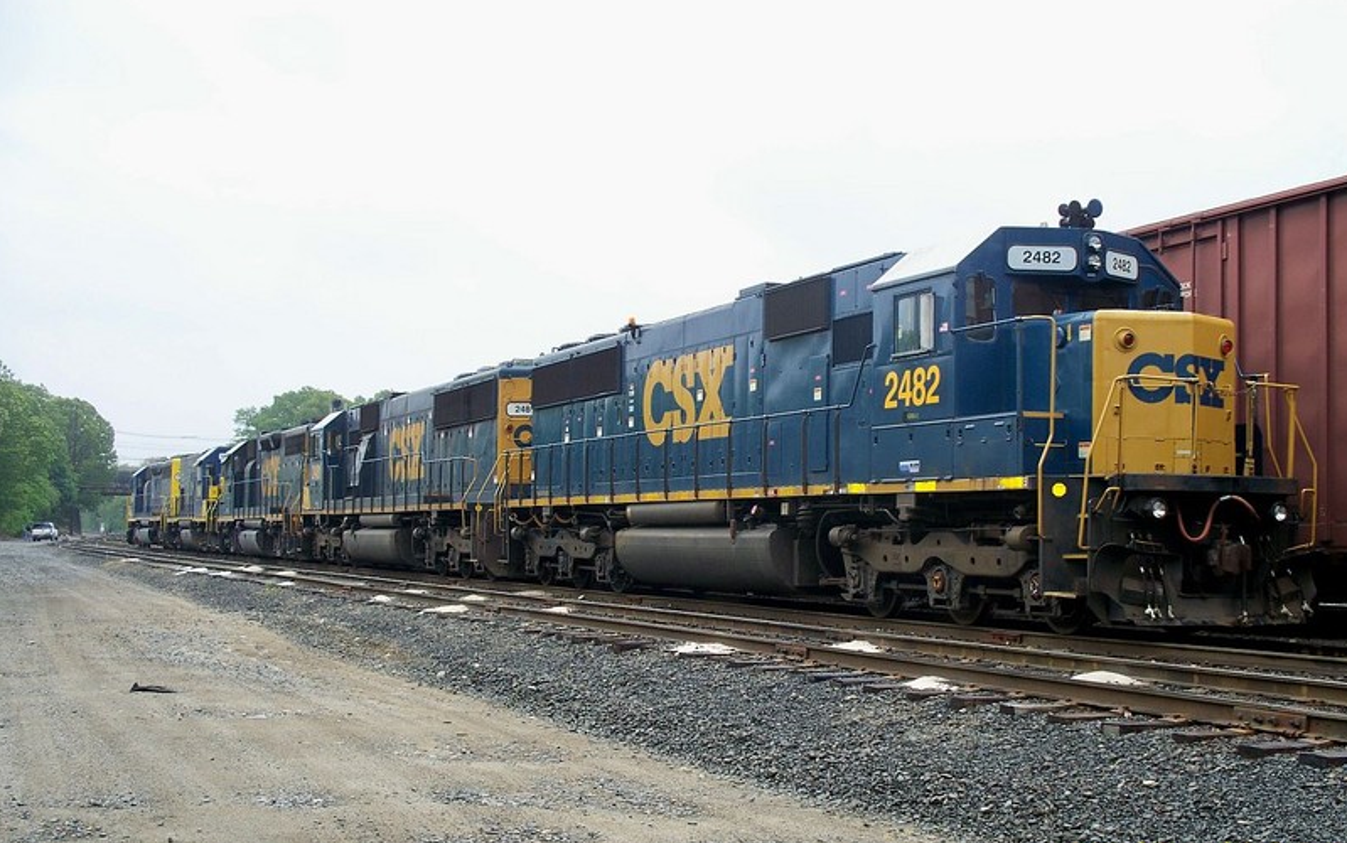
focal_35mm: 53
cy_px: 462
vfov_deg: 24.4
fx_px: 1946
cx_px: 711
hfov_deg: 38.2
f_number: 2.9
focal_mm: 9.86
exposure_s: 1/320
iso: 64
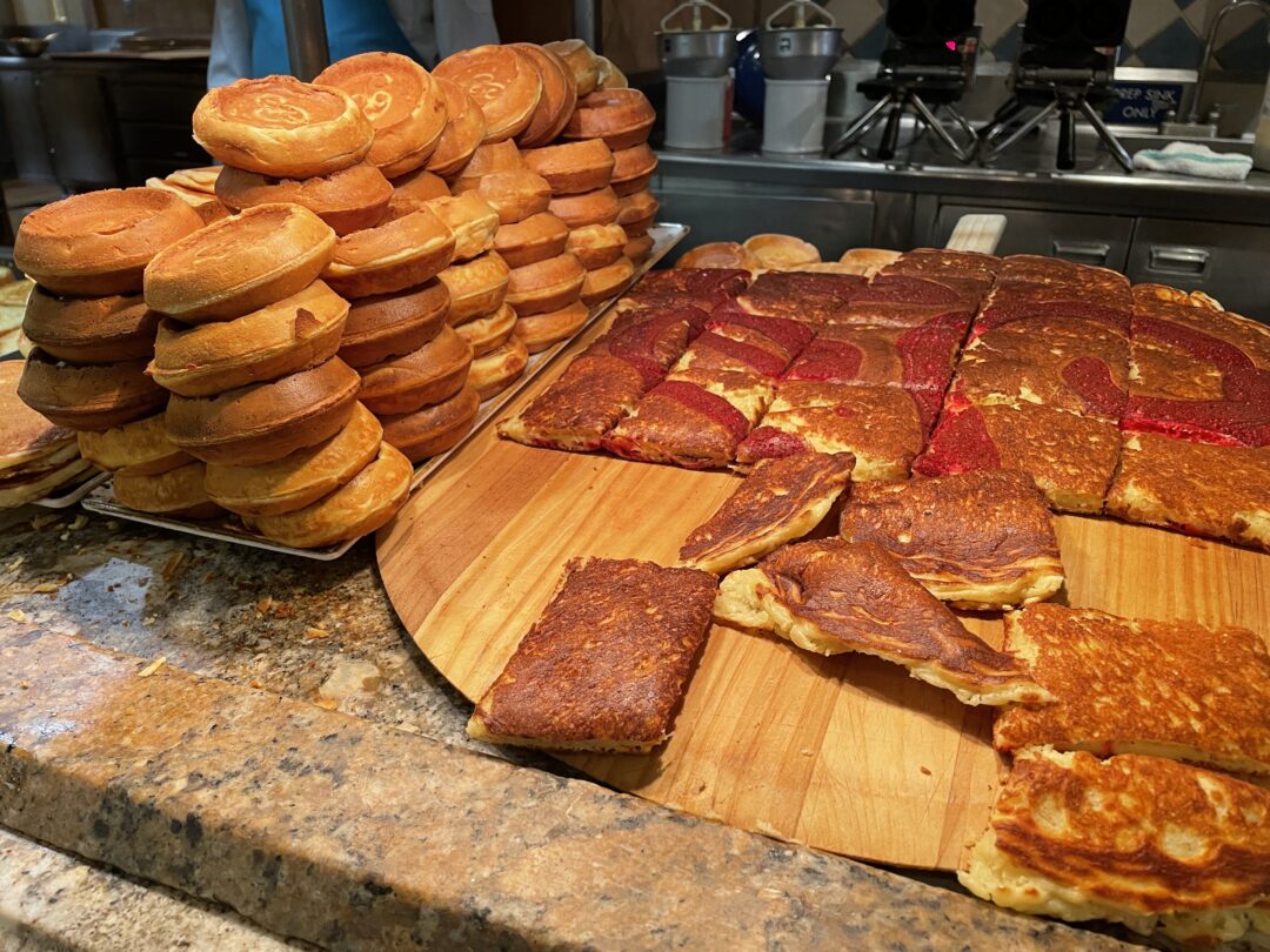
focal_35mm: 26
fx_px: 954
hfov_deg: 67.3
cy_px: 476
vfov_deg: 53.1
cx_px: 635
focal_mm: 4.2
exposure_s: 1/60
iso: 160
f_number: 1.6
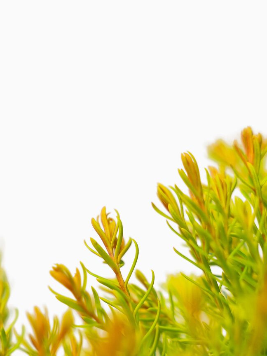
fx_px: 1759
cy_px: 310
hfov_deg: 8.7
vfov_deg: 11.5
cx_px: 86
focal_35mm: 171
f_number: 3.5
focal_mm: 75
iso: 800
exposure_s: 1/320
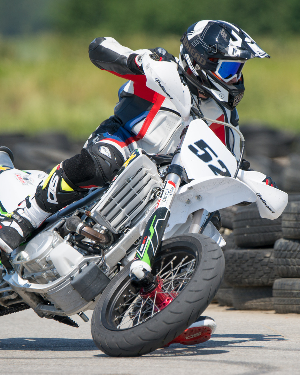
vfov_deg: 3.4
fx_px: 6270
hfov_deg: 2.7
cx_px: 197
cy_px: 188
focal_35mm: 565
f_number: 5.6
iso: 250
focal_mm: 400
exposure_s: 1/1600
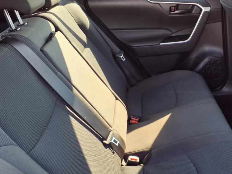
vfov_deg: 38.3
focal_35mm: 37
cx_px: 153
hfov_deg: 49.4
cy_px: 113
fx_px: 248
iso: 40
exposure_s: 1/60.2
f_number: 1.9
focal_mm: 3.58
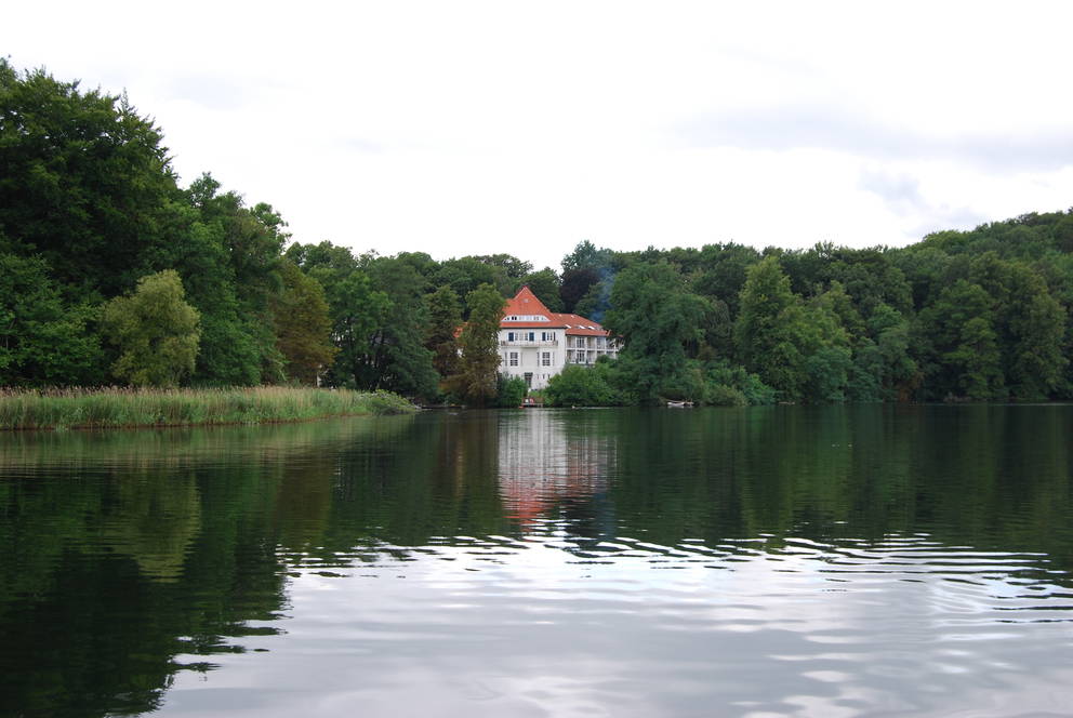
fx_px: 1343
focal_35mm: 45
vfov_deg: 29.9
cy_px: 359
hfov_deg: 43.6
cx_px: 536
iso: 200
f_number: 8
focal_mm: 30
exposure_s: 1/80
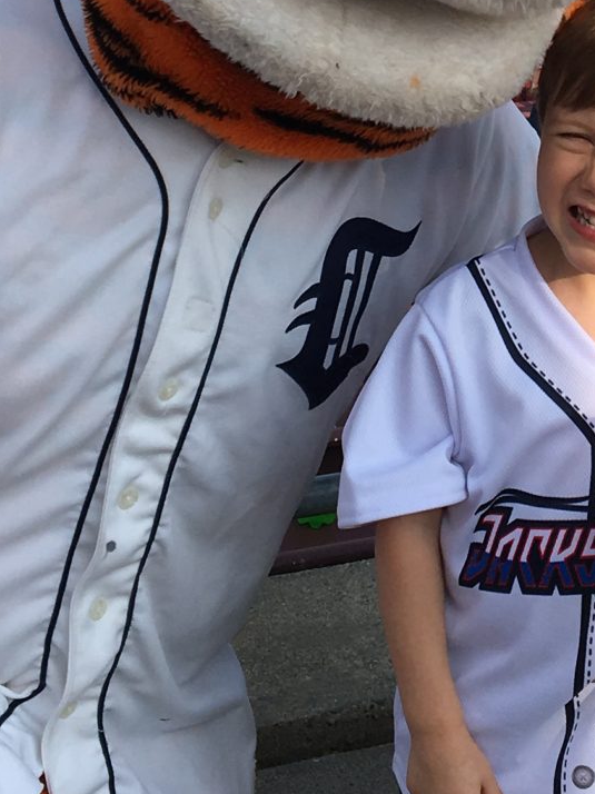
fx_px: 2385
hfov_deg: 14.0
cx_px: 602
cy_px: -51
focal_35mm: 104
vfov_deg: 18.3
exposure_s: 1/1304
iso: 25
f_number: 2.2
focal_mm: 4.15
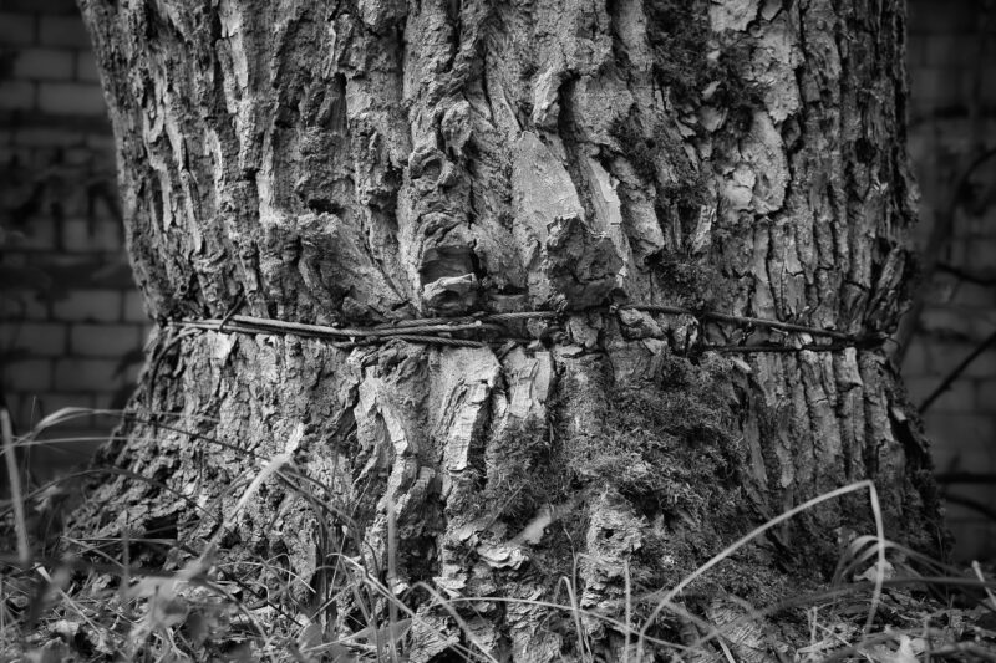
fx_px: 1300
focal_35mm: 47
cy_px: 332
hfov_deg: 41.9
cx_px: 498
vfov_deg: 28.6
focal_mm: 47
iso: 500
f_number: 4
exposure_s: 1/160
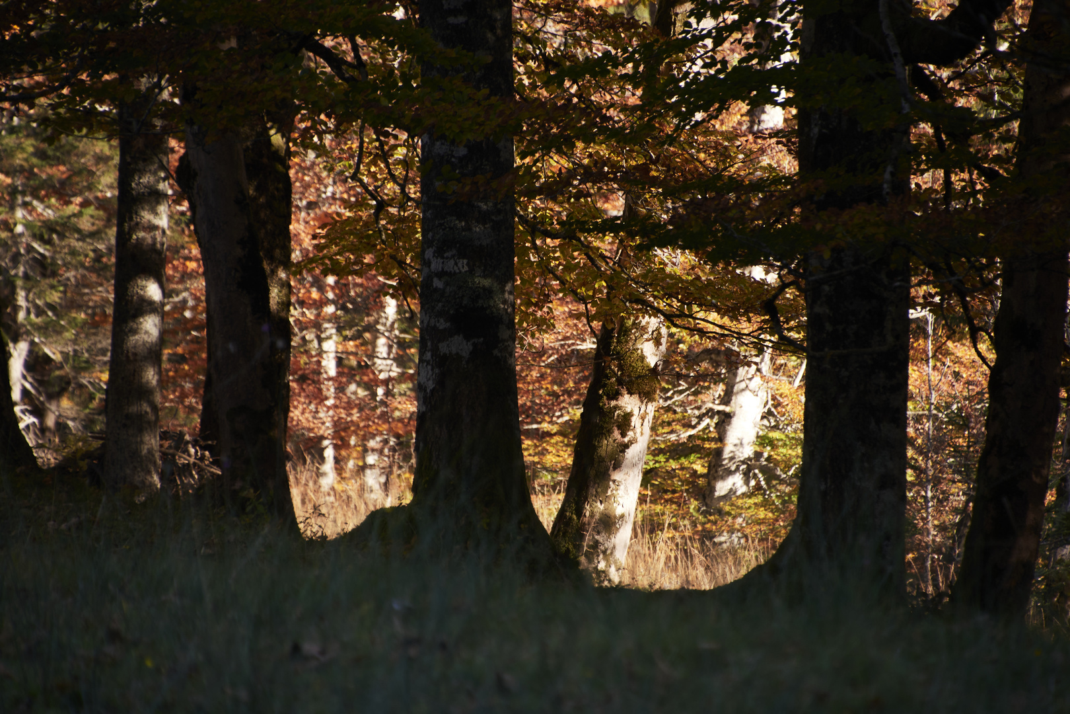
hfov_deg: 6.0
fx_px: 10253
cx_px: 535
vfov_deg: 4.0
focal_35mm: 345
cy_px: 357
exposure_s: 1/60
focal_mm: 230
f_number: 6.3
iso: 250
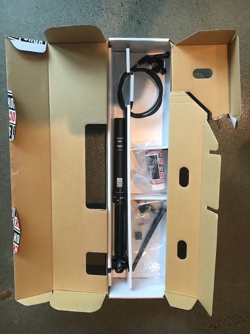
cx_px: 125
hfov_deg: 48.2
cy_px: 167
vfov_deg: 61.7
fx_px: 279
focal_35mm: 29
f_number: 2.2
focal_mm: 4.15
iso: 32
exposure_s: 1/30
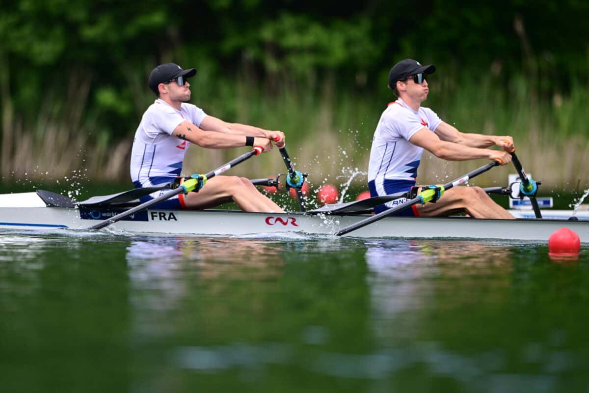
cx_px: 294
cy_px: 196
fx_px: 13088
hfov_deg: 2.6
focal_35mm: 800
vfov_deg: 1.7
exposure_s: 1/1600
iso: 1250
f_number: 6.3
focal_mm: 800
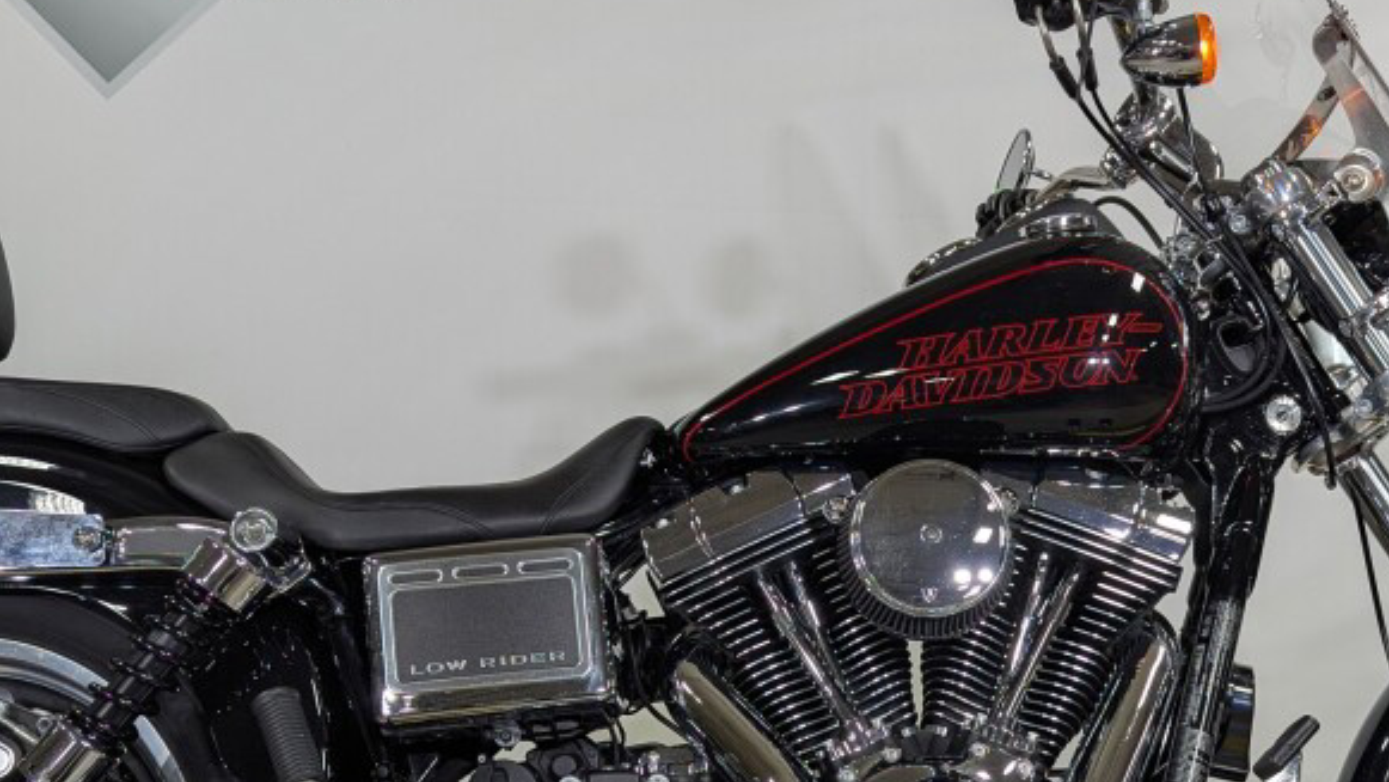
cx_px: 814
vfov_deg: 24.3
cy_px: 691
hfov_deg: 42.7
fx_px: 1768
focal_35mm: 48
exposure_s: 1/43.6
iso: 41
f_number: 1.85
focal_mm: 6.81
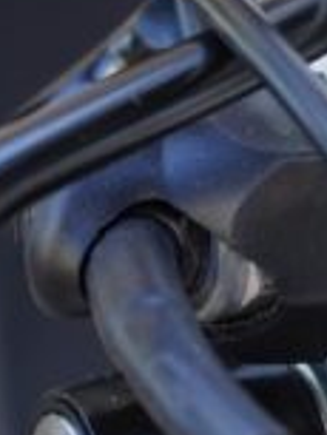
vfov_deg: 6.2
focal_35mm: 319
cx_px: 833
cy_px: 47
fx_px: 4012
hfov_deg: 4.5
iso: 320
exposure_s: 1/80
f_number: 5.6
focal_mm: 66
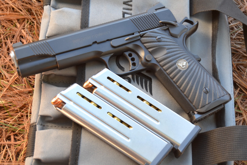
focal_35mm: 68
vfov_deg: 20.2
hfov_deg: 29.9
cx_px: 124
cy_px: 82
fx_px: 463
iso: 500
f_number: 5.3
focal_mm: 45
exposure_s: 1/60
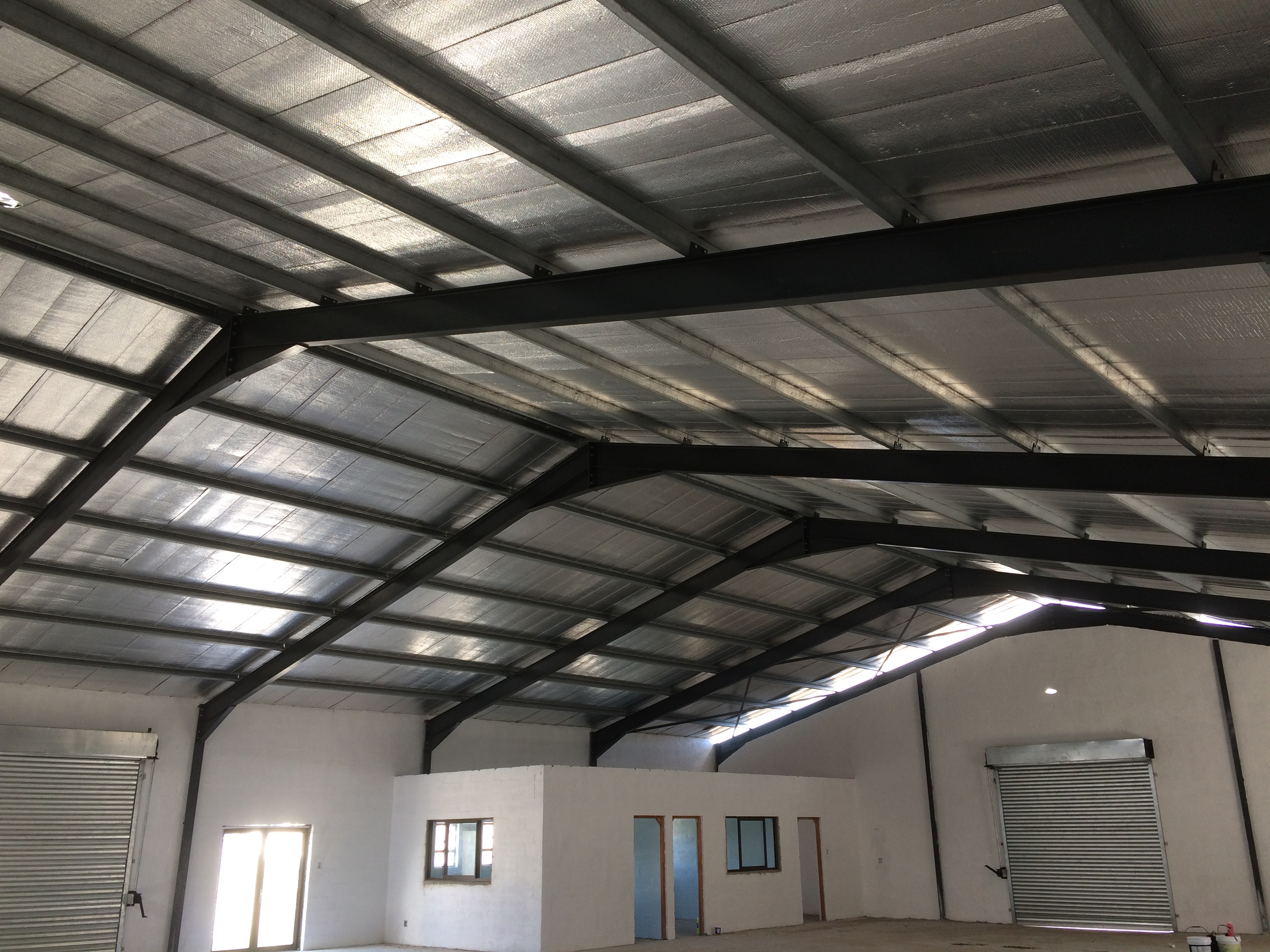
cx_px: 635
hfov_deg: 61.7
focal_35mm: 29
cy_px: 476
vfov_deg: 48.2
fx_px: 1064
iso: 32
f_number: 2.2
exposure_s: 1/50
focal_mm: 4.15
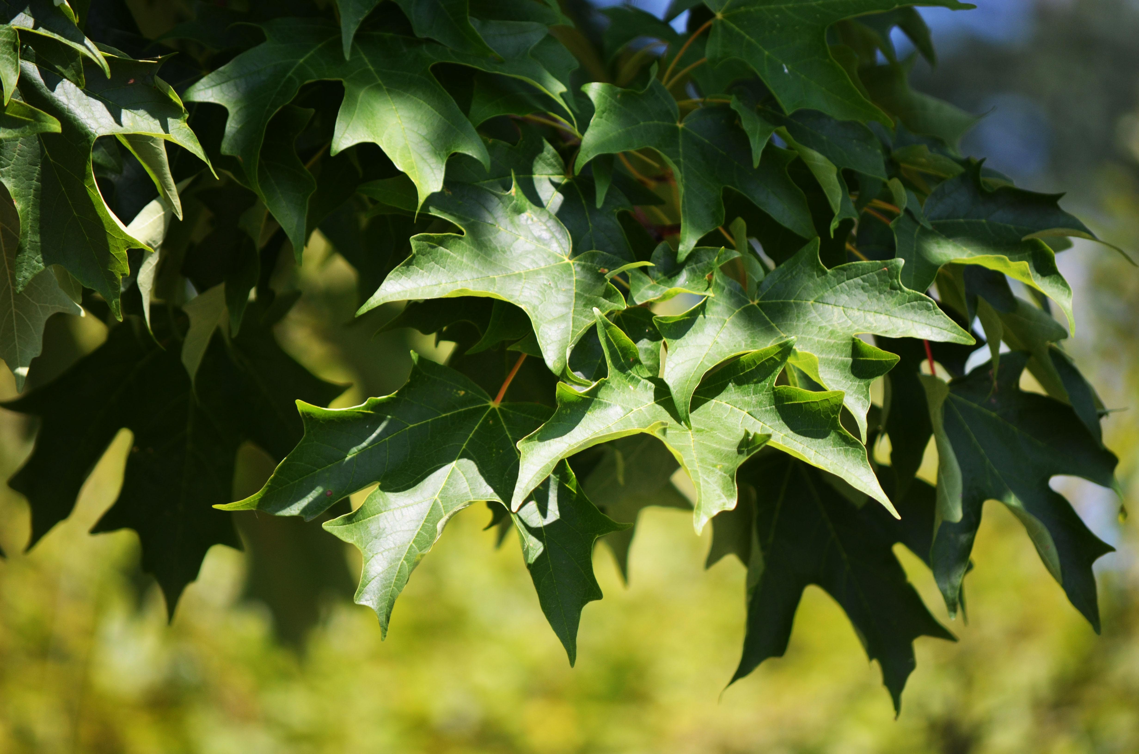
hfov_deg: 6.9
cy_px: 377
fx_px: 9472
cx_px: 570
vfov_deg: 4.6
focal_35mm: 300
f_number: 5.6
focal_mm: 200
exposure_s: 1/500
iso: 220
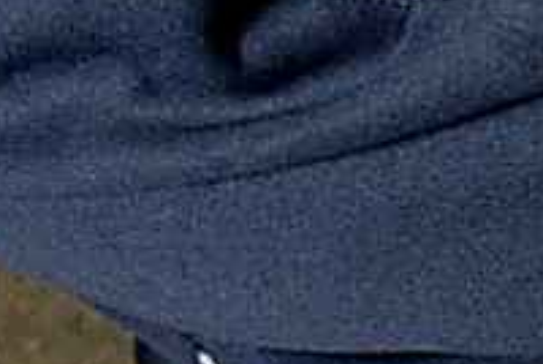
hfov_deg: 3.8
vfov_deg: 2.6
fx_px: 8098
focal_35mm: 536
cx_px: 986
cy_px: 54
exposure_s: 1/80
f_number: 4.5
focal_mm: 35
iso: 200
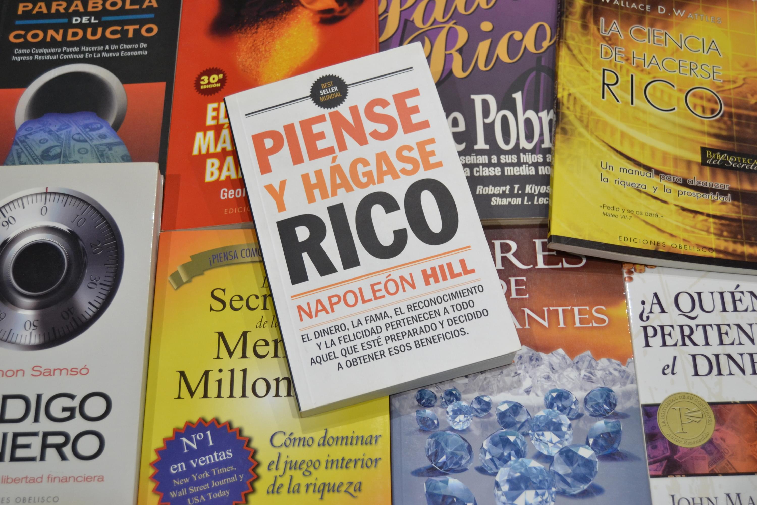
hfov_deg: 42.3
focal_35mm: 46
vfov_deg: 28.9
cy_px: 252
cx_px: 378
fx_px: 978
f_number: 4.2
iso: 900
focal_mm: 31
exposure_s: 1/60
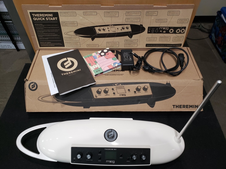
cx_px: 113
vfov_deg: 53.1
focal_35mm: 26
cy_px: 84
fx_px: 170
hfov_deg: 67.3
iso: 200
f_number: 2.4
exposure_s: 1/60
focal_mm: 4.3
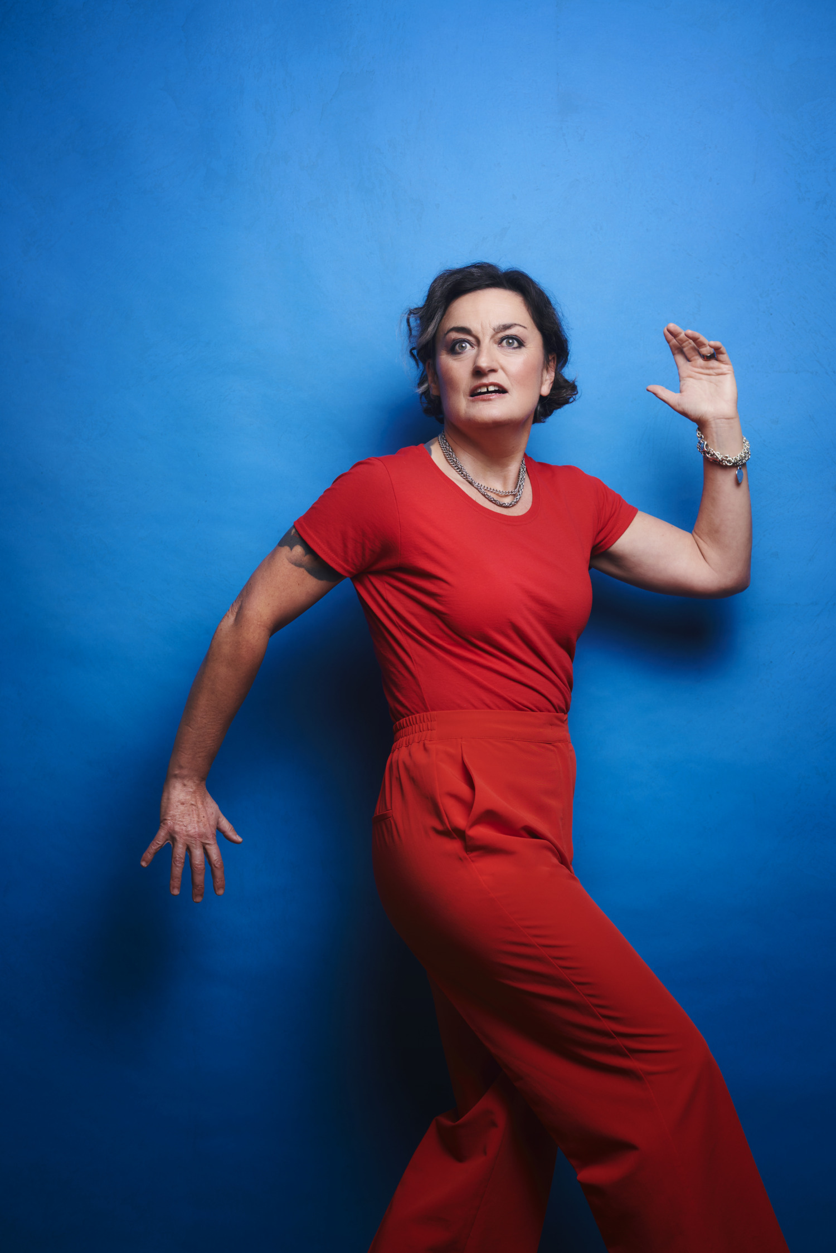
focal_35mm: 50
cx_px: 418
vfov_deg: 39.6
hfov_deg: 27.0
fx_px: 1742
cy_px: 626
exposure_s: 1/125
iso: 200
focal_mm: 50
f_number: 4.5
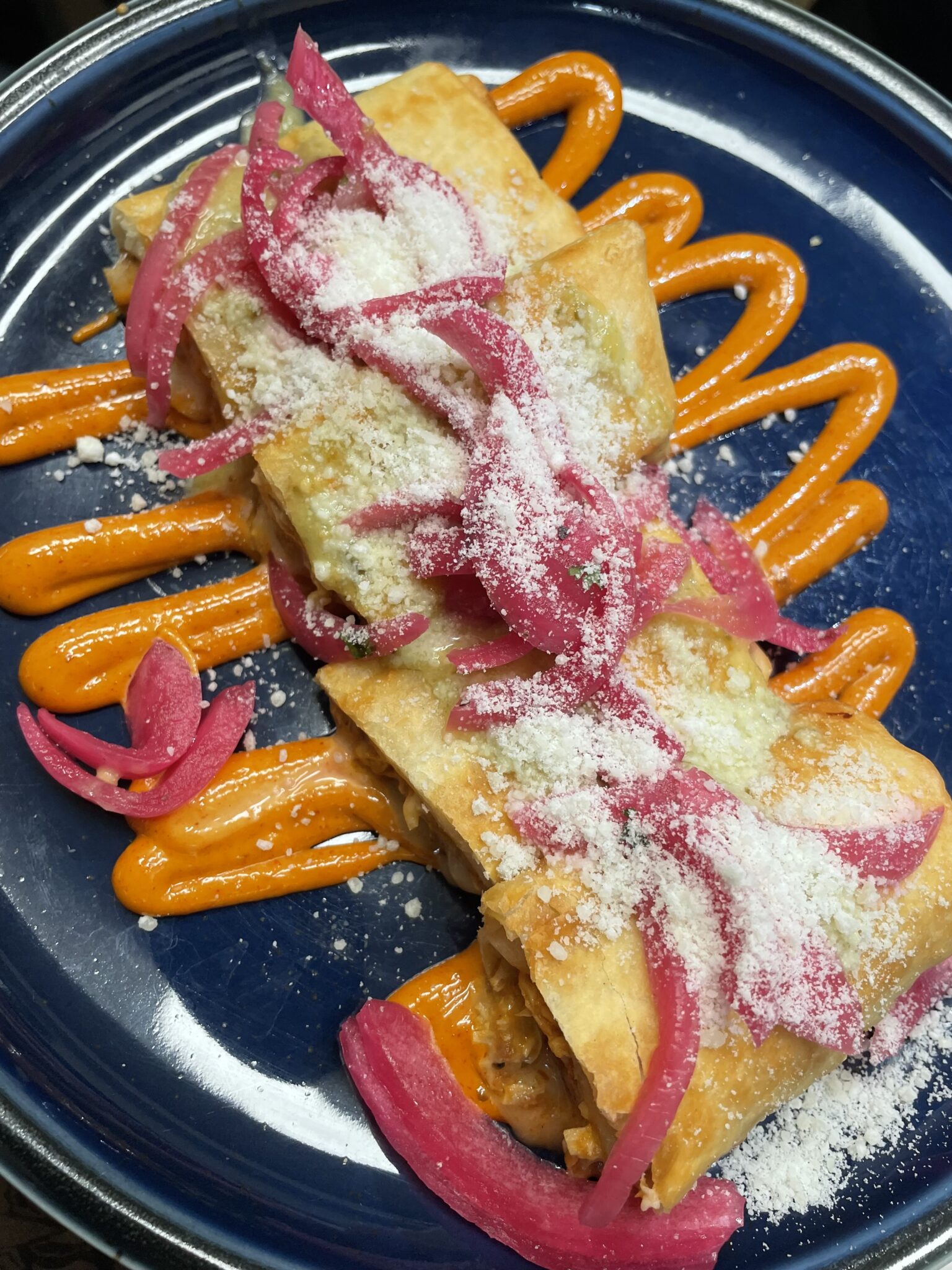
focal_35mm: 26
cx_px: 476
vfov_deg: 67.3
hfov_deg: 53.1
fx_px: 953
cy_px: 635
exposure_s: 1/120
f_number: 1.6
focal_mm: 4.2
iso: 100
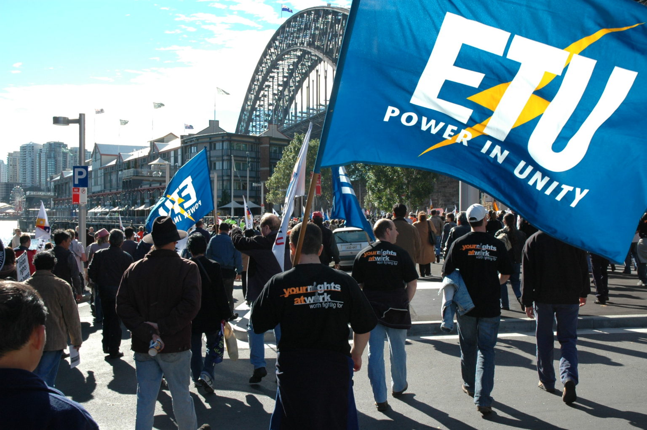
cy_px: 215
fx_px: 727
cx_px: 324
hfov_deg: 48.0
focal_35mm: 40
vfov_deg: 32.9
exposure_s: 1/250
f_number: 8
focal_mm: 27
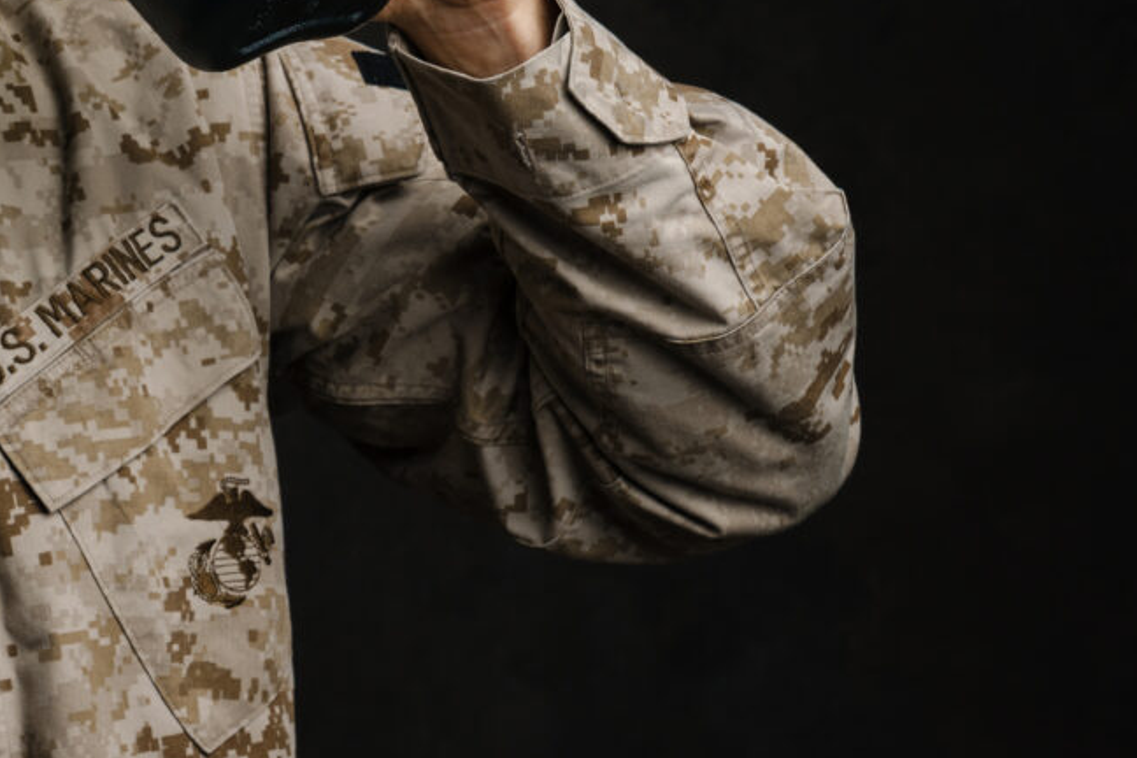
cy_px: 173
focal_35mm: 166
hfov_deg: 12.2
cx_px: -102
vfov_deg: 8.3
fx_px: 5242
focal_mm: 70
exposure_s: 1/160
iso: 200
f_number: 6.3
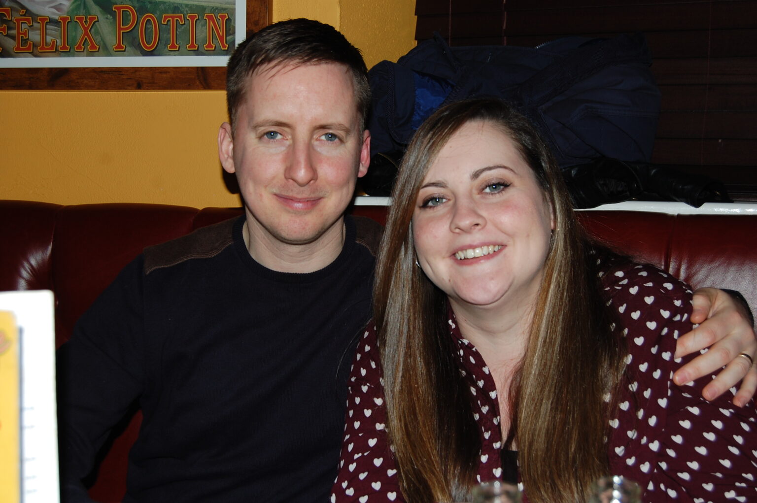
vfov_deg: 28.0
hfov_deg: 41.1
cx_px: 378
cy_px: 252
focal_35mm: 48
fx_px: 1008
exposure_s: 1/125
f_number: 5.6
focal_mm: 32
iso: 200
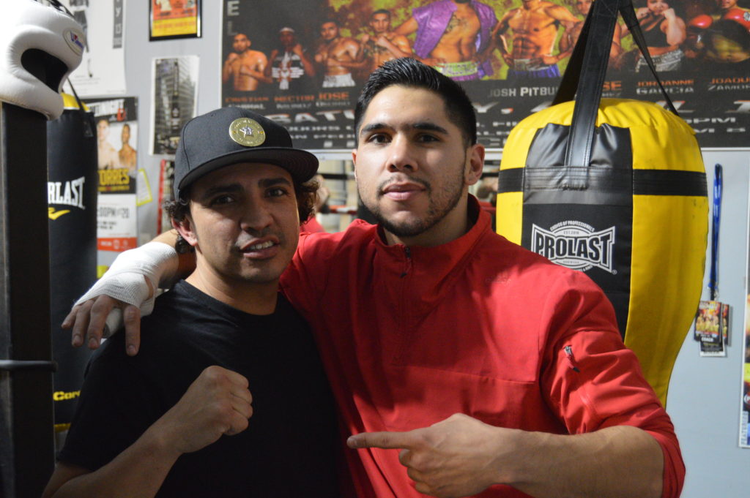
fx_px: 999
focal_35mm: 48
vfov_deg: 28.0
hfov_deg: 41.1
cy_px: 249
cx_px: 375
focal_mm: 32
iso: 3200
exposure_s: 1/40
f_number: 4.5
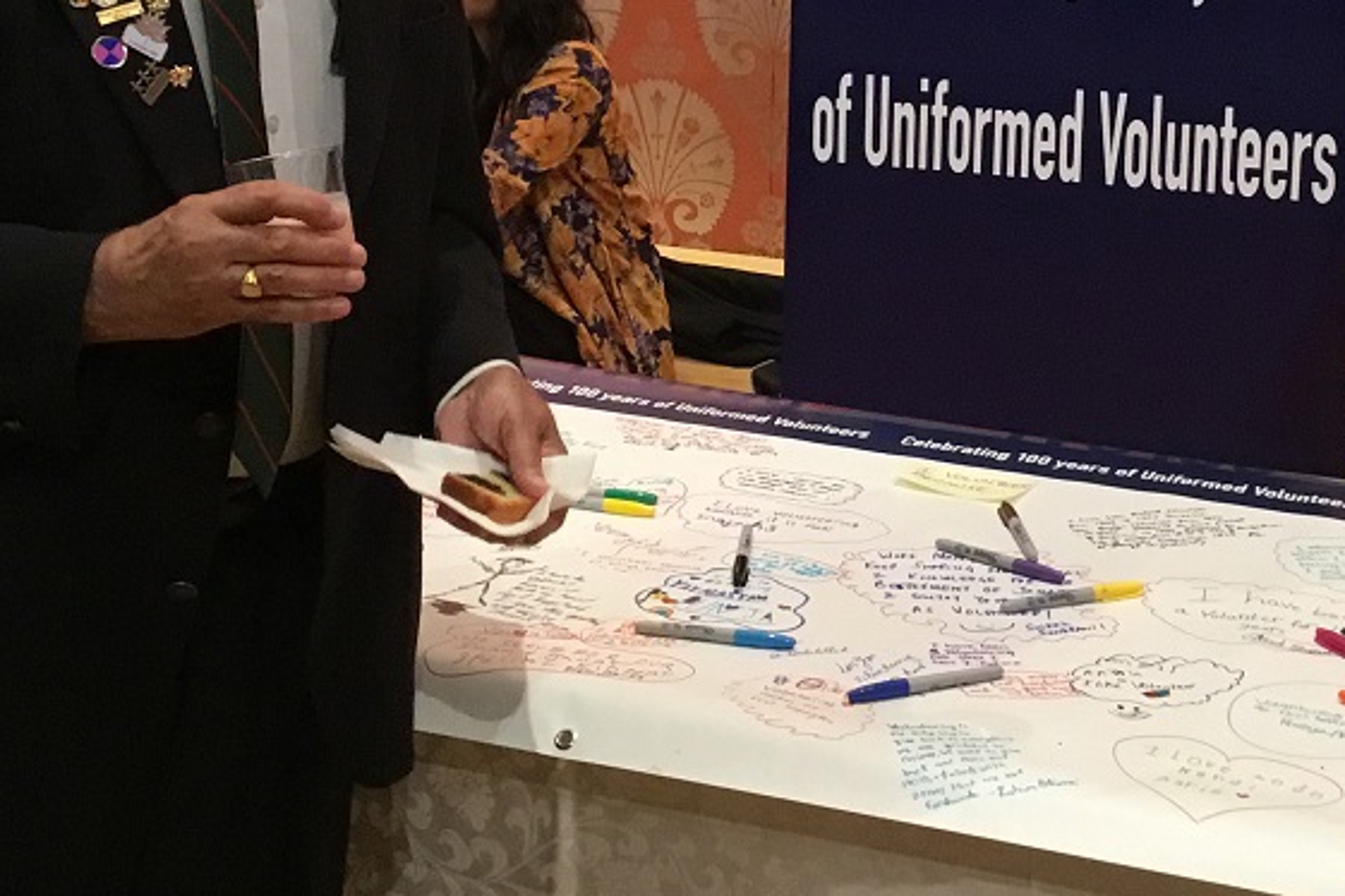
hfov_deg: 29.2
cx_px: 818
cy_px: 153
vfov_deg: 19.5
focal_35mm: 69
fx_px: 2578
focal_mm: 3.3
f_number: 2.4
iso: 160
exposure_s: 1/30
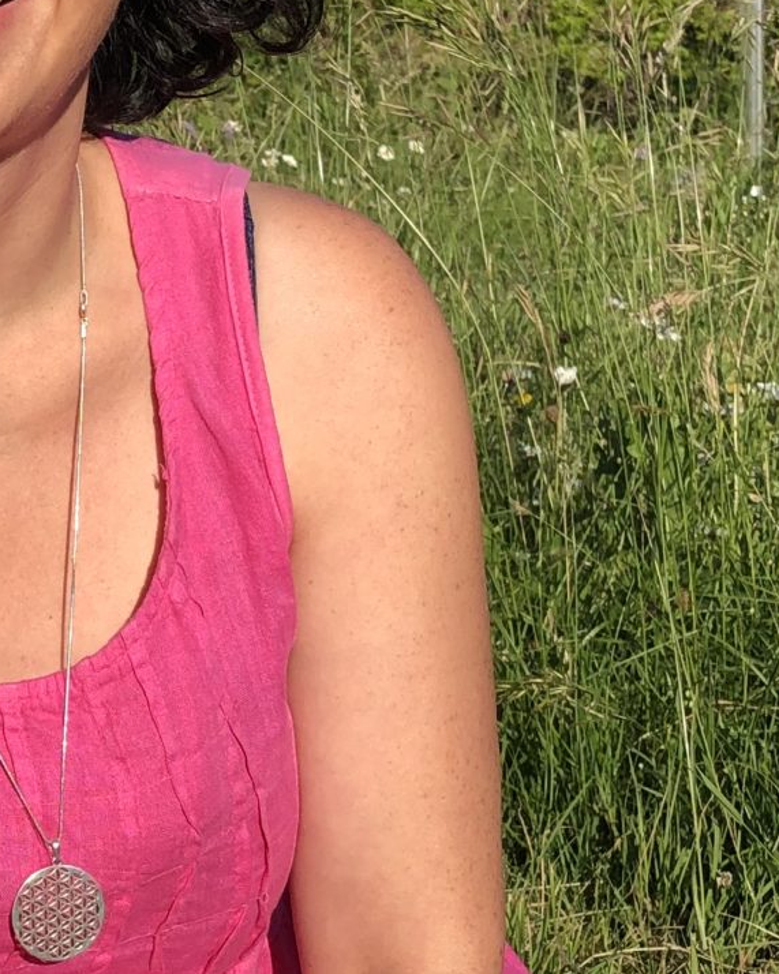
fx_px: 2825
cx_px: 10
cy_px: 378
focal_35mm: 98
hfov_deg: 15.4
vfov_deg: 19.5
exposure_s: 1/1715
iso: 20
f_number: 1.8
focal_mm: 3.99
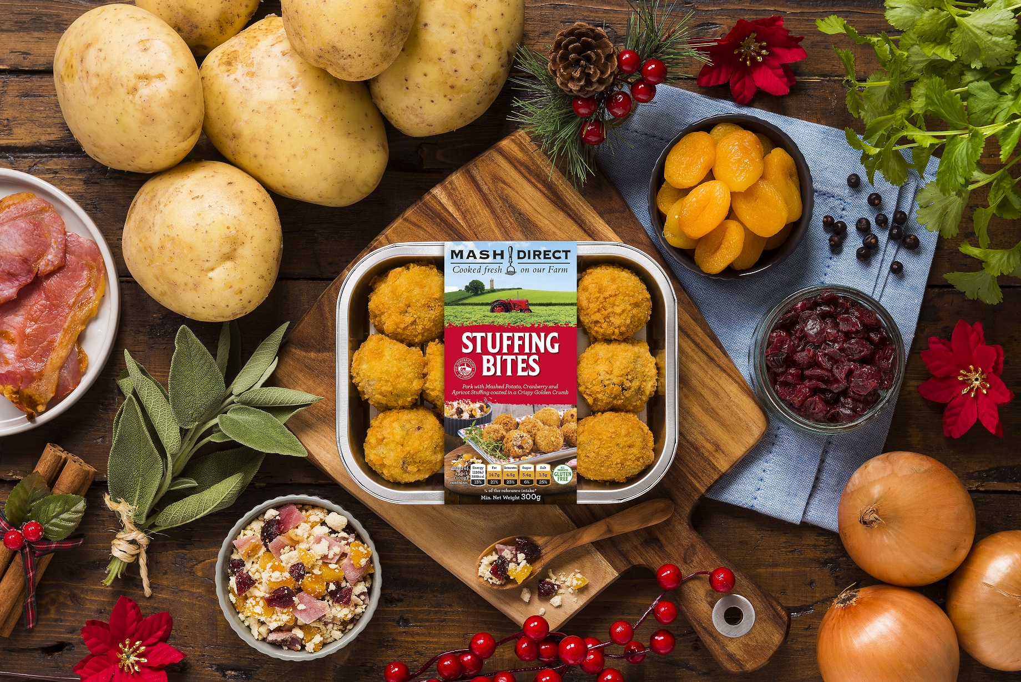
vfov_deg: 19.5
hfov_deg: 28.8
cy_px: 341
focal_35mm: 70
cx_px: 510
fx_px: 1986
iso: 100
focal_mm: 70
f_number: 13
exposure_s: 1/125
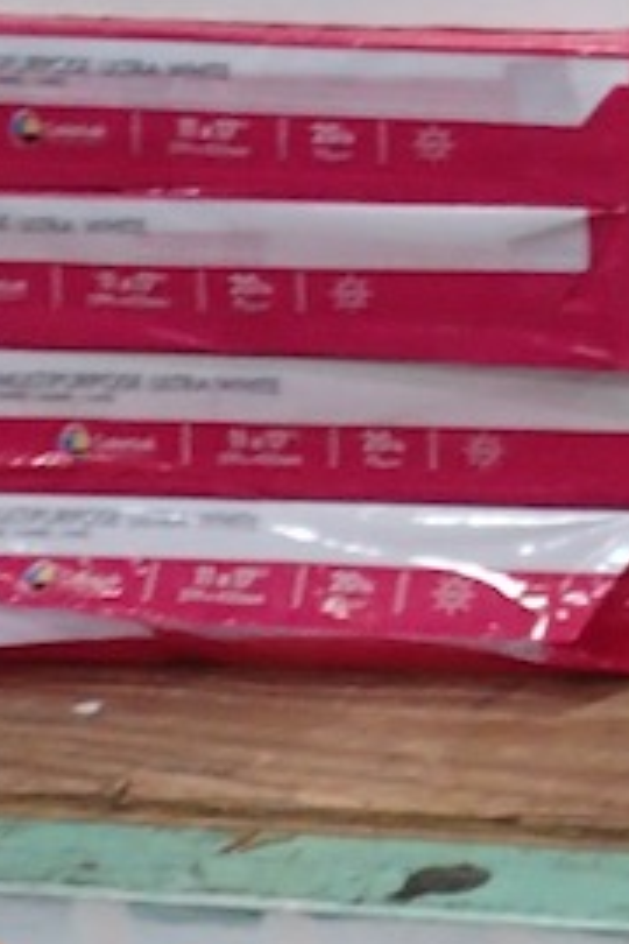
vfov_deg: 13.3
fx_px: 3879
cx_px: 1765
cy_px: -315
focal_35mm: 148
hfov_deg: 8.1
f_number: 2.3
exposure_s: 1/30
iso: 320
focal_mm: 5.5
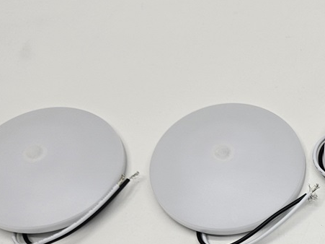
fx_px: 638
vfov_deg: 19.4
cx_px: 431
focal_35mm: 68
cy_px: 343
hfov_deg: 24.6
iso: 32
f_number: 1.8
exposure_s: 1/120
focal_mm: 5.4
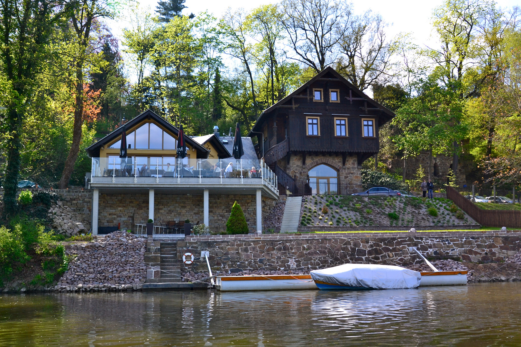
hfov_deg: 53.1
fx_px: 521
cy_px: 174
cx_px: 260
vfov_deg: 36.9
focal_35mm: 36
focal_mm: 24
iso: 400
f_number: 10
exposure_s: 1/250
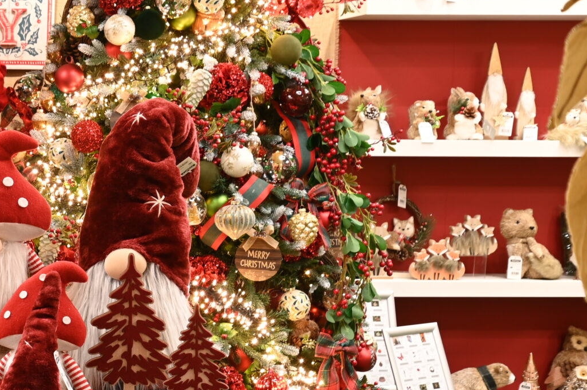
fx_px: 1417
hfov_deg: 21.5
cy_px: 290
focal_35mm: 87
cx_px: -136
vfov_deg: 15.6
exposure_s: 1/2
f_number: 8
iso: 200
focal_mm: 35
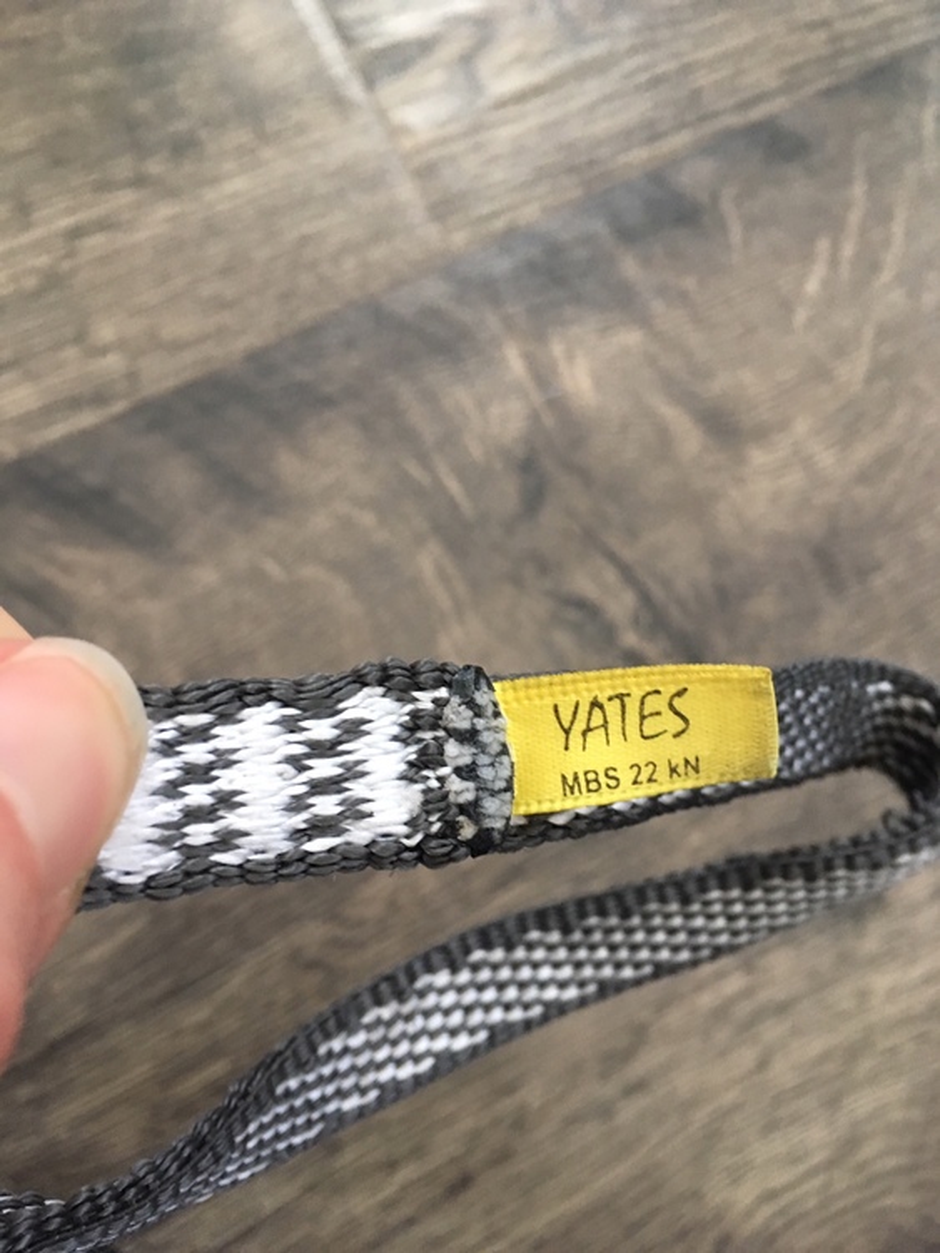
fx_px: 1049
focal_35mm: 29
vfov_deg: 61.6
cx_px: 470
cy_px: 626
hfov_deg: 48.3
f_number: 2.2
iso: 160
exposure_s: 1/30
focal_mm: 4.15
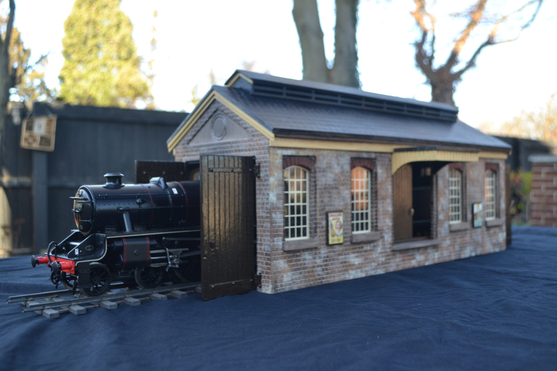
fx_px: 557
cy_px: 186
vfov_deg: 36.9
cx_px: 278
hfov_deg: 53.1
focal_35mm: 36
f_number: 4.5
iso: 400
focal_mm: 24
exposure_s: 1/80
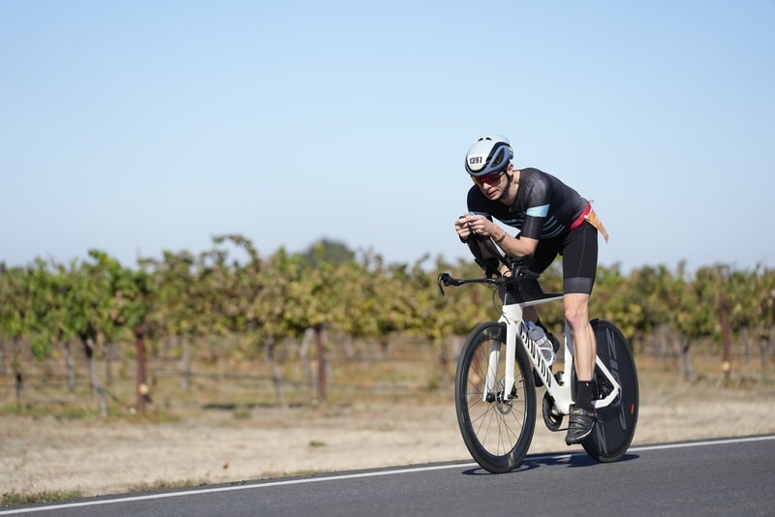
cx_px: 388
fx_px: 3079
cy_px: 258
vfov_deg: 9.6
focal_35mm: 143
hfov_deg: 14.3
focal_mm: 143
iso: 1250
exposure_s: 1/20000
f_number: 3.2
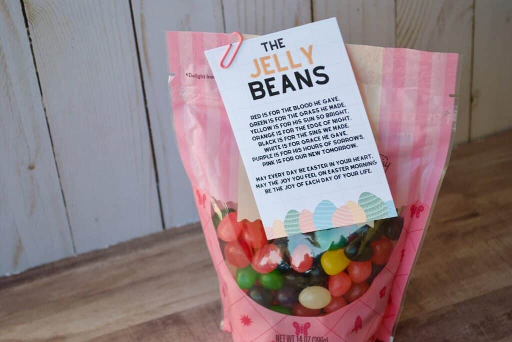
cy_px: 171
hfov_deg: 28.0
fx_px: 1025
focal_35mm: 72
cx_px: 256
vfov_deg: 19.0
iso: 100
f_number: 5.6
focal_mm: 48
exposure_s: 1/125
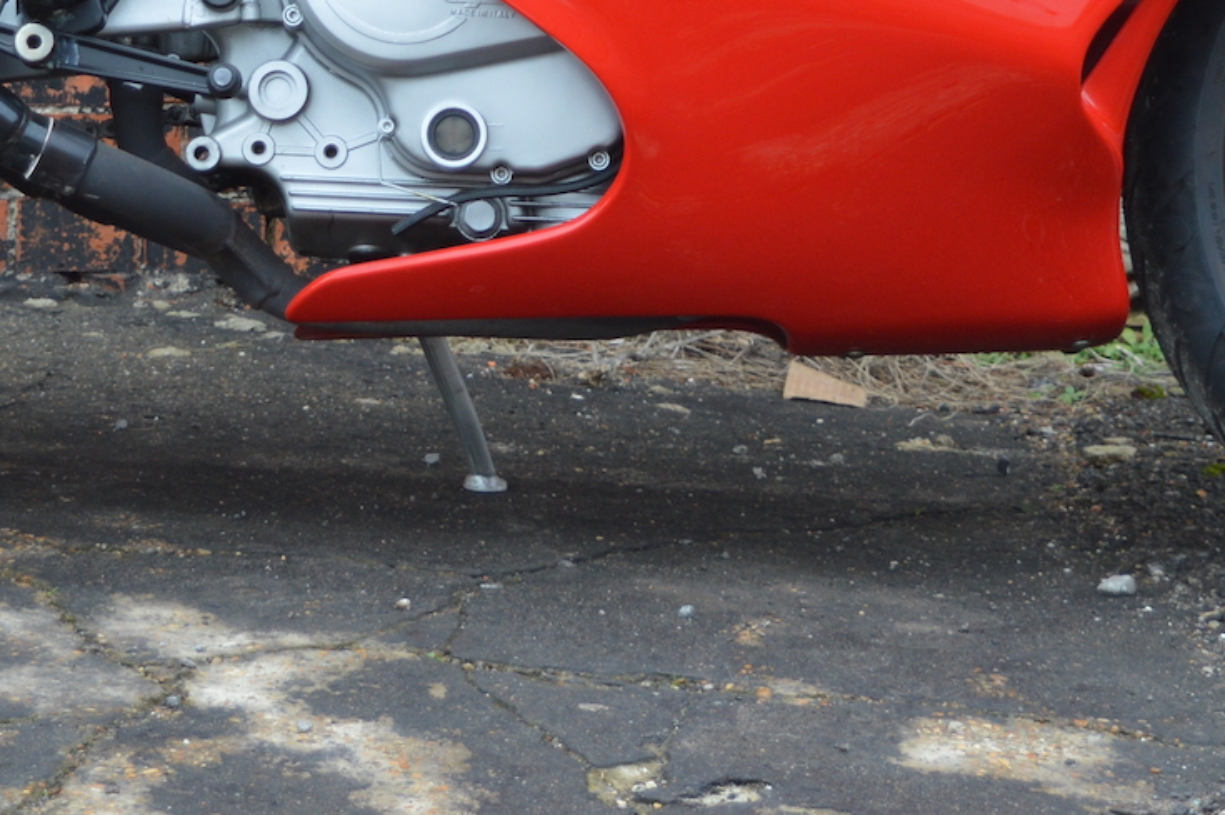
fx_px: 4999
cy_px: -265
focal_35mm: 147
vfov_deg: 9.2
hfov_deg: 14.0
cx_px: 550
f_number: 4.8
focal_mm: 36
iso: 250
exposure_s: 1/60
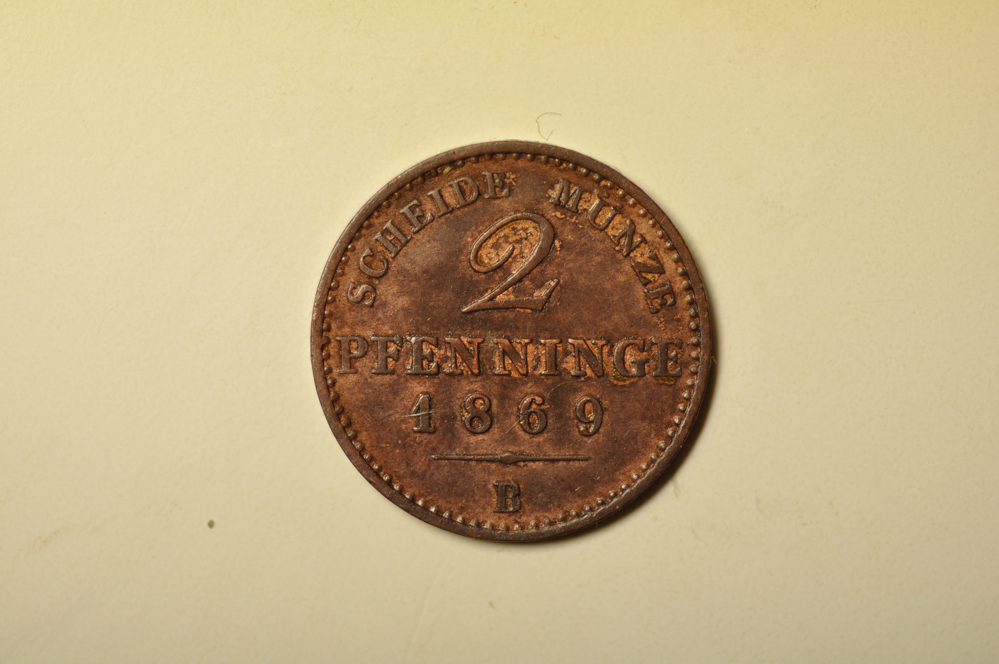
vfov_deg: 15.2
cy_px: 332
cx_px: 500
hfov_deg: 22.6
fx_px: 2494
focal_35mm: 90
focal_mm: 60
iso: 400
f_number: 4
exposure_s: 1/250
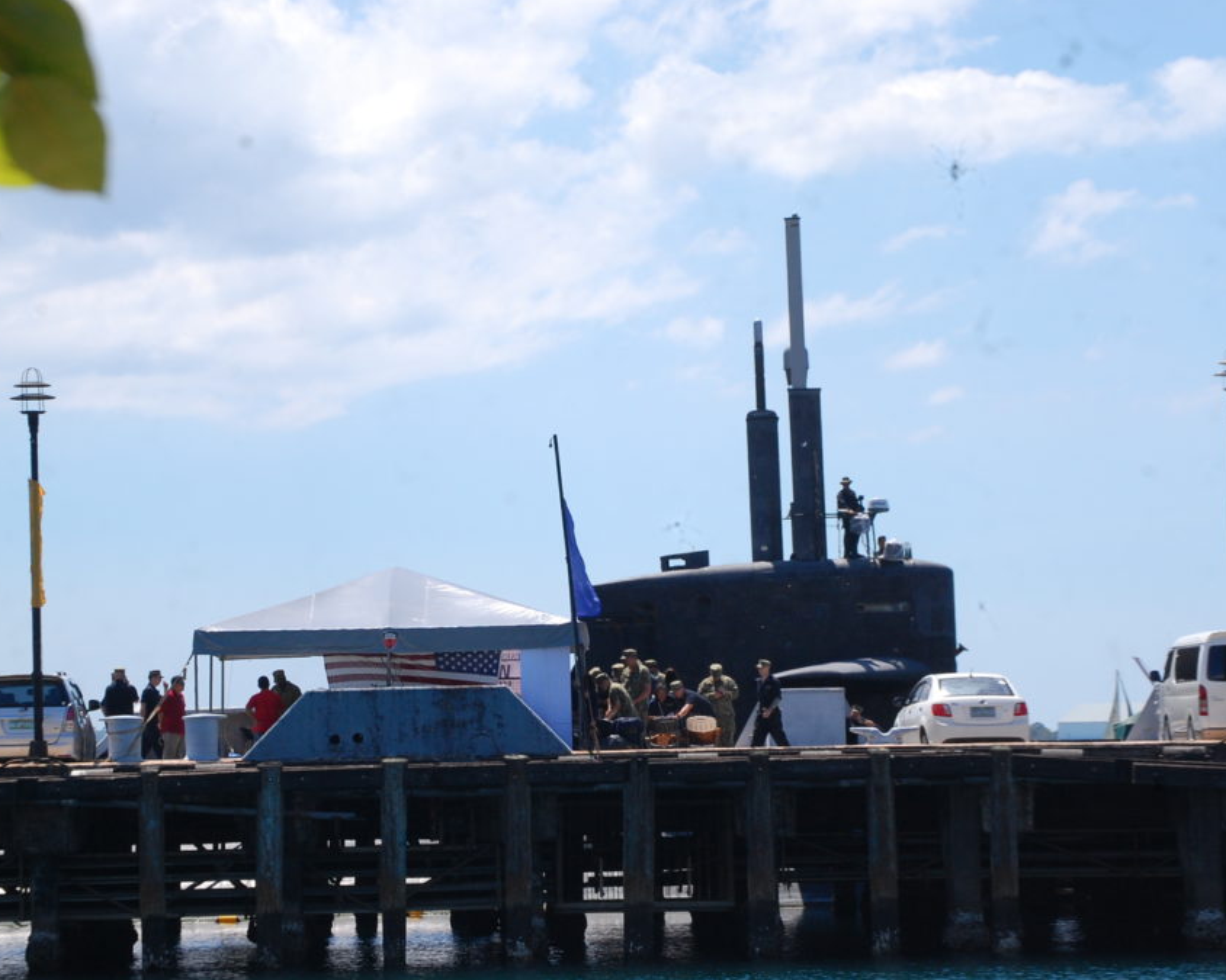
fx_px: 4825
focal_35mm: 133
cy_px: 489
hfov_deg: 14.5
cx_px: 629
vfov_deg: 11.6
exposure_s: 1/500
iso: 400
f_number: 14
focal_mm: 78
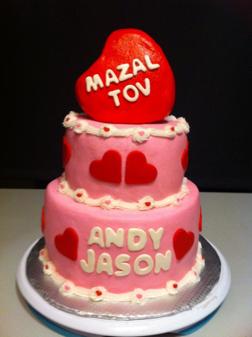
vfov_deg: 52.7
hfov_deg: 40.6
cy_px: 168
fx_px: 341
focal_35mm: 35
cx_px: 126
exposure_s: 1/15
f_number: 2.8
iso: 400
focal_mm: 3.85
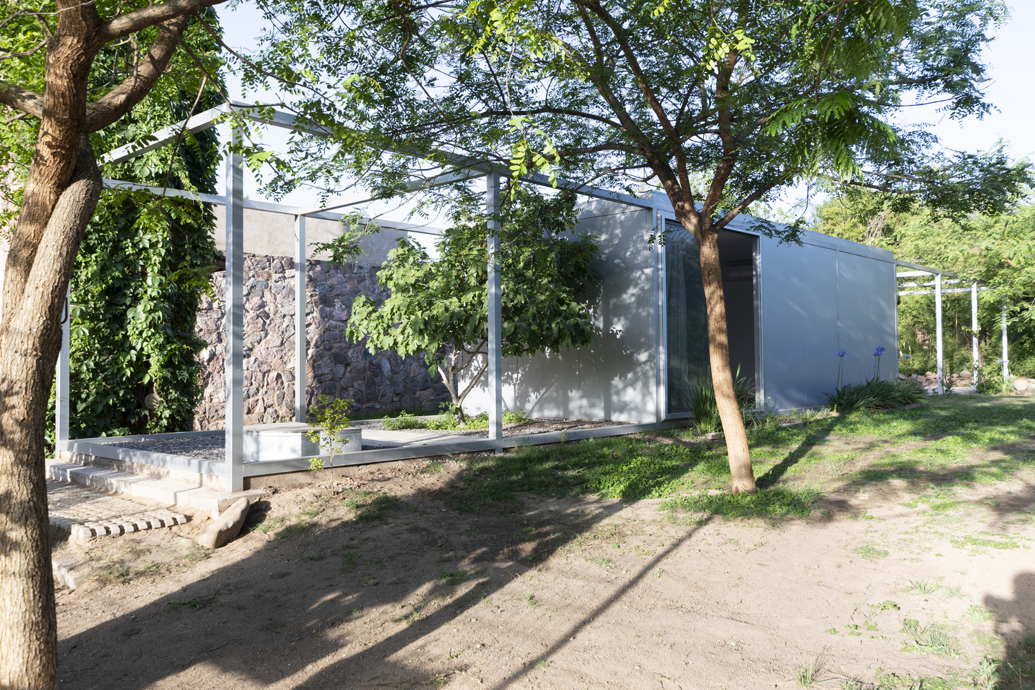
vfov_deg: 43.6
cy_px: 345
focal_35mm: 30
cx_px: 518
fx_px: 862
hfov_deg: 61.9
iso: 200
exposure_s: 1/250
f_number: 5.6
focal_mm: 20
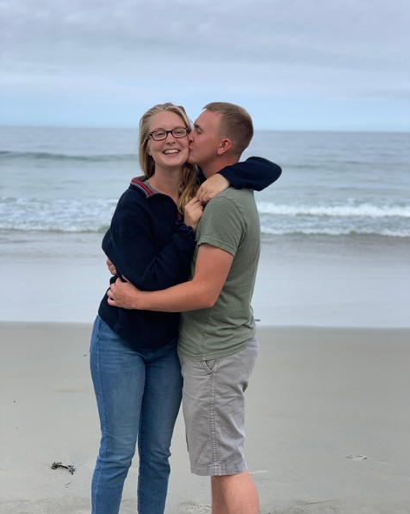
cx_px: 207
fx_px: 835
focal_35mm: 55
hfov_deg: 27.6
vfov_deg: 34.2
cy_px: 253
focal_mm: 6
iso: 16
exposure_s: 1/571
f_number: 2.4
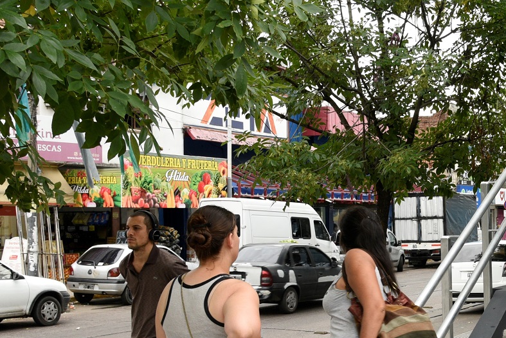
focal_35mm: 61
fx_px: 857
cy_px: 262
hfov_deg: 31.2
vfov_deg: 22.0
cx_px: 468
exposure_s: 1/160
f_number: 6.3
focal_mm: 24
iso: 640
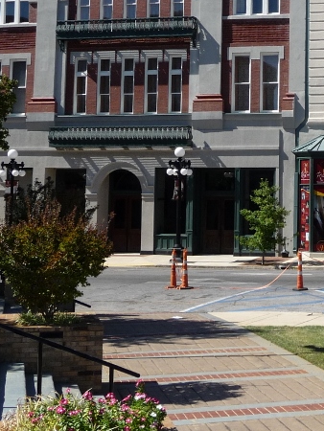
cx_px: 353
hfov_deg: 15.8
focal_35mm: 91
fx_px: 1135
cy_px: 69
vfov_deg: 21.2
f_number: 3.9
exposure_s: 1/800
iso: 100
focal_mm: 6.7
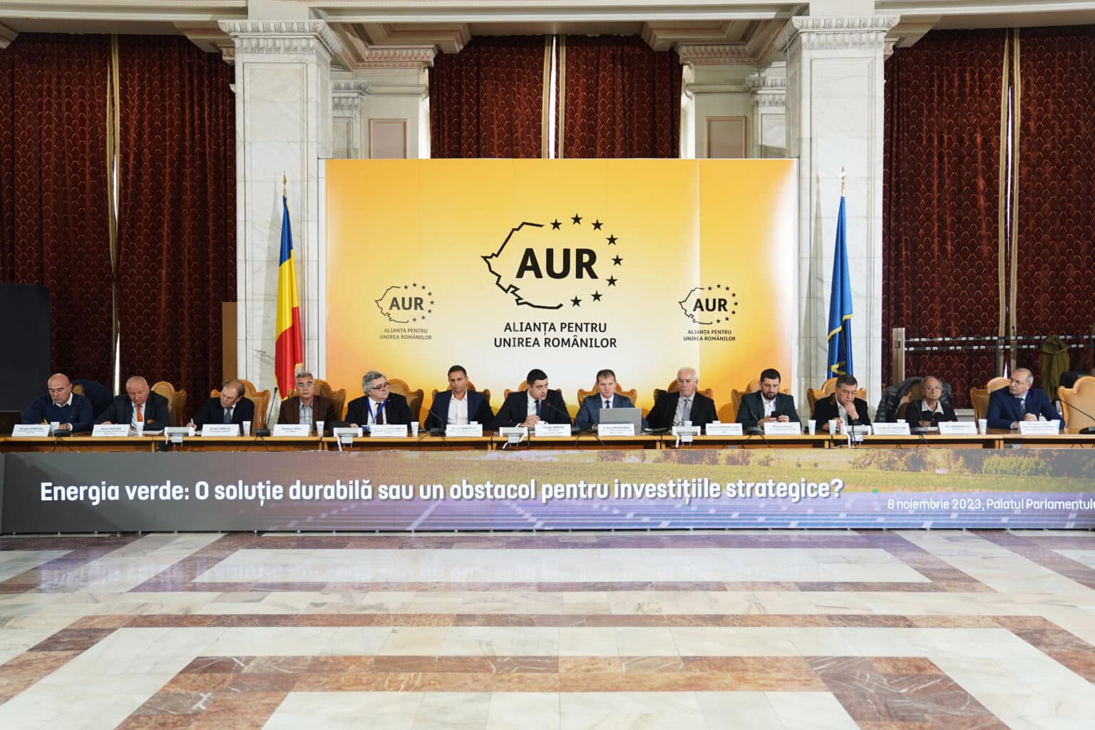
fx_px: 1186
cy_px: 365
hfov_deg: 49.6
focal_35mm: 39
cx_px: 548
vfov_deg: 34.2
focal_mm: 39
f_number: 2.8
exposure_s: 1/100
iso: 800
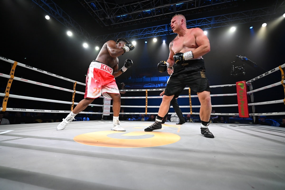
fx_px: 135
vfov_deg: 70.4
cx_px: 142
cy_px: 95
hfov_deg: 93.3
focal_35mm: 17
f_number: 3.2
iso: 2000
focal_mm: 17
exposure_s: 1/800
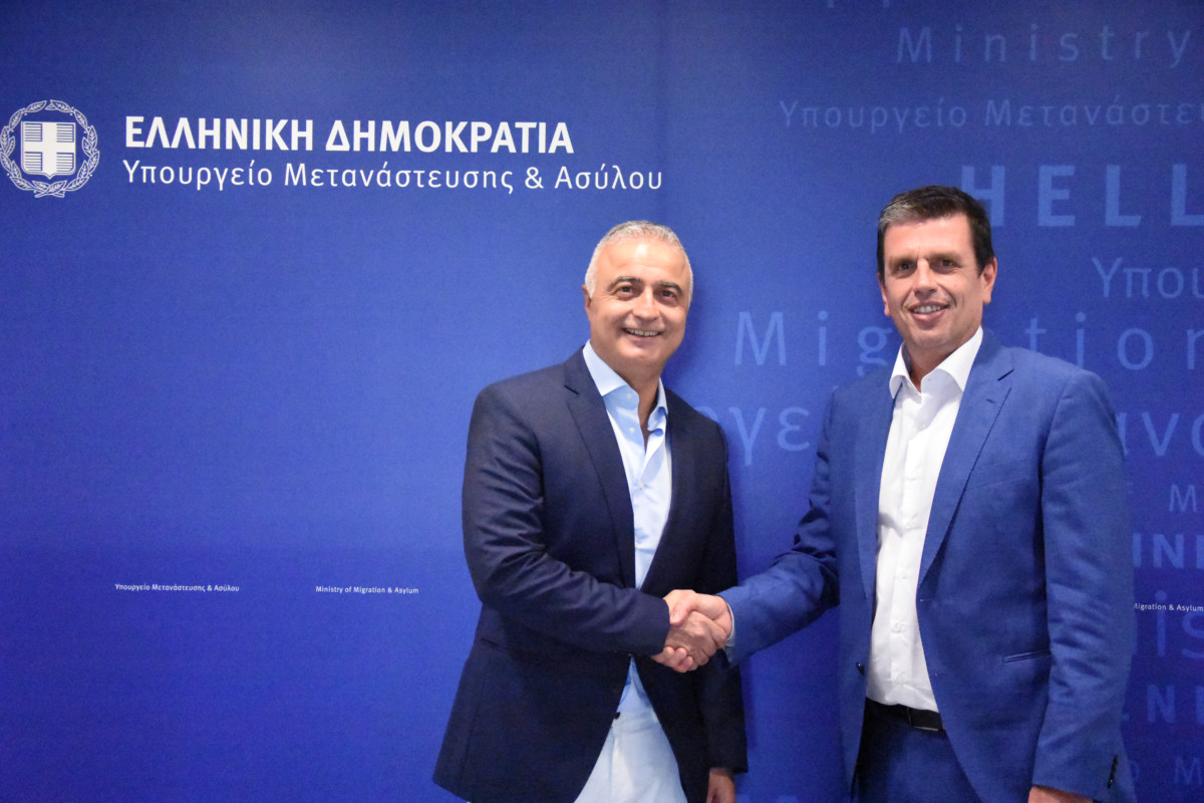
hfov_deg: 35.1
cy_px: 402
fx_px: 1906
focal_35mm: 57
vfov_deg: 23.8
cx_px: 602
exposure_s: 1/320
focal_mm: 38
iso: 22800
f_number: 4.5
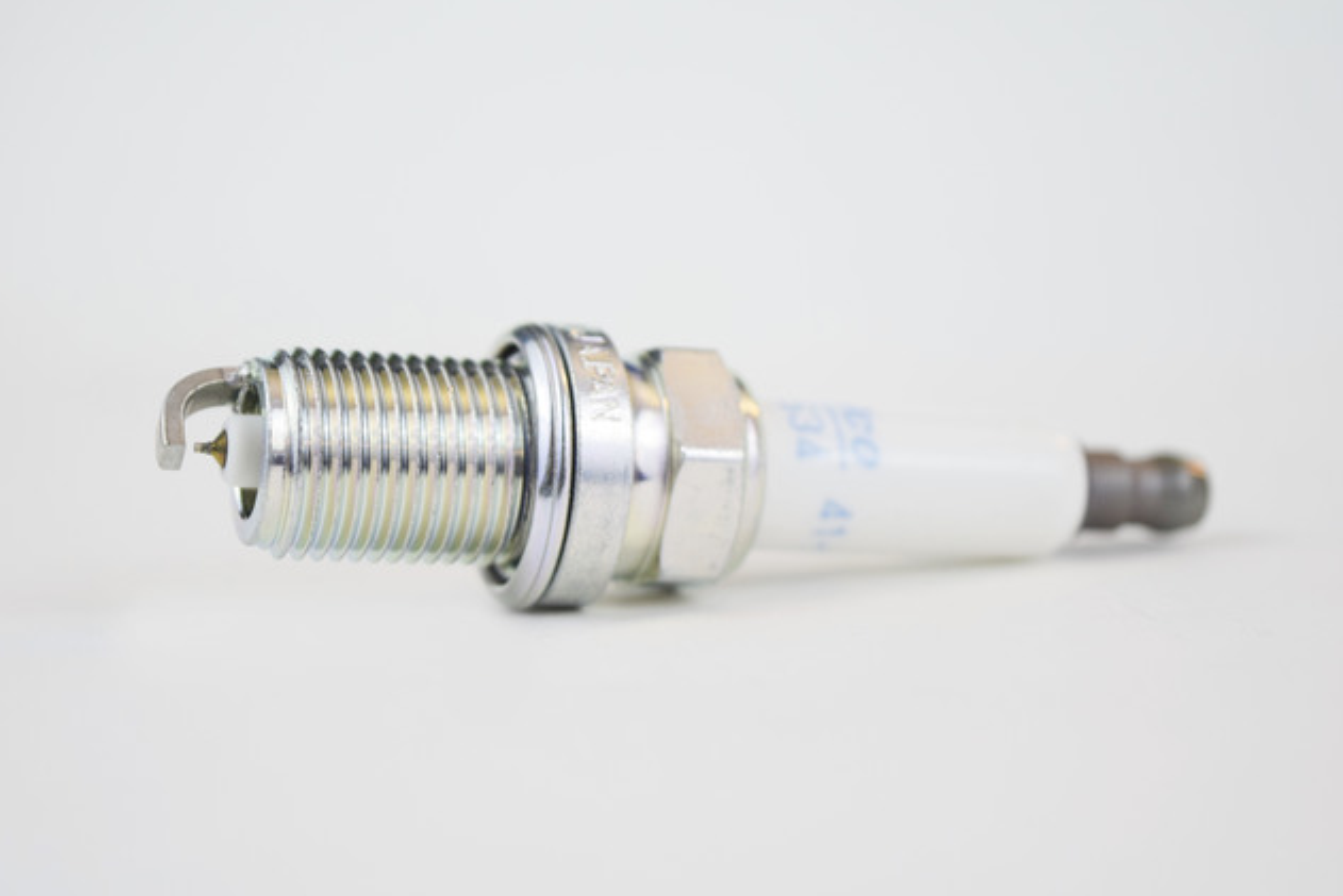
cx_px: 664
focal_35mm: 73
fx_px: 2724
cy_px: 448
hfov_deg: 27.7
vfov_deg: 18.7
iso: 720
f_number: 5.3
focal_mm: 48
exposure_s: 1/60
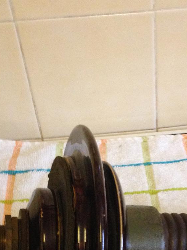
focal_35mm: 70
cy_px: 228
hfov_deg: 20.7
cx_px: 157
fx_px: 504
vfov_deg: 26.8
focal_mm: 4.12
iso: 320
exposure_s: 1/20
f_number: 2.4
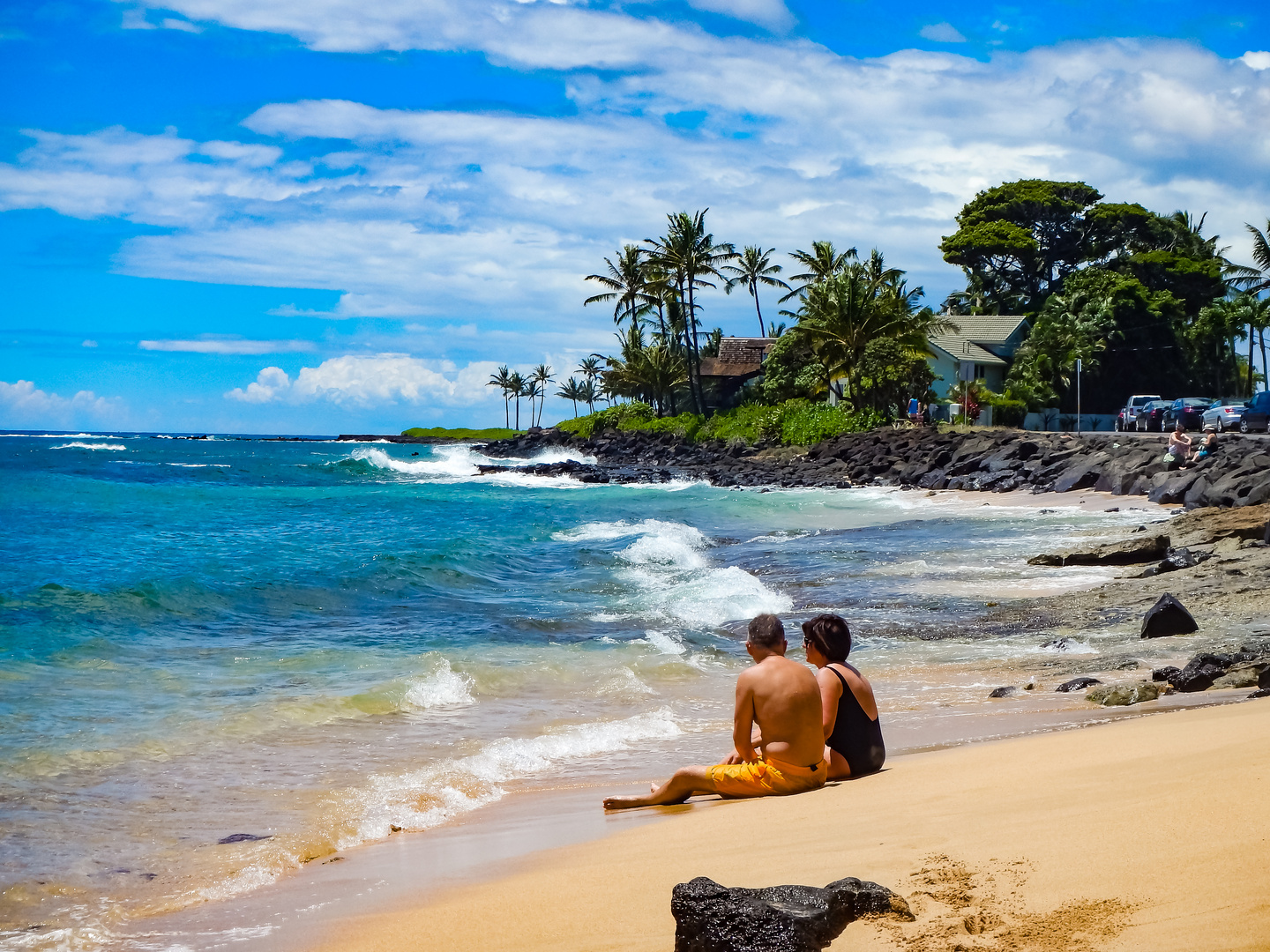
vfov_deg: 17.8
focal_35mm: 83
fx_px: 3045
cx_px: 635
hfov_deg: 23.6
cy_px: 476
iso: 125
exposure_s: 1/1500
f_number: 4.4
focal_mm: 15
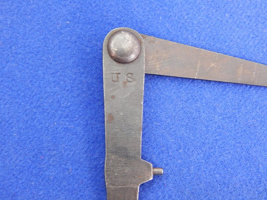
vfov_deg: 24.0
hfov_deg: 31.7
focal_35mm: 61
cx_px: 134
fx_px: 471
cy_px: 100
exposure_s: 1/6
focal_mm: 10.9
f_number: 4
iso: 800
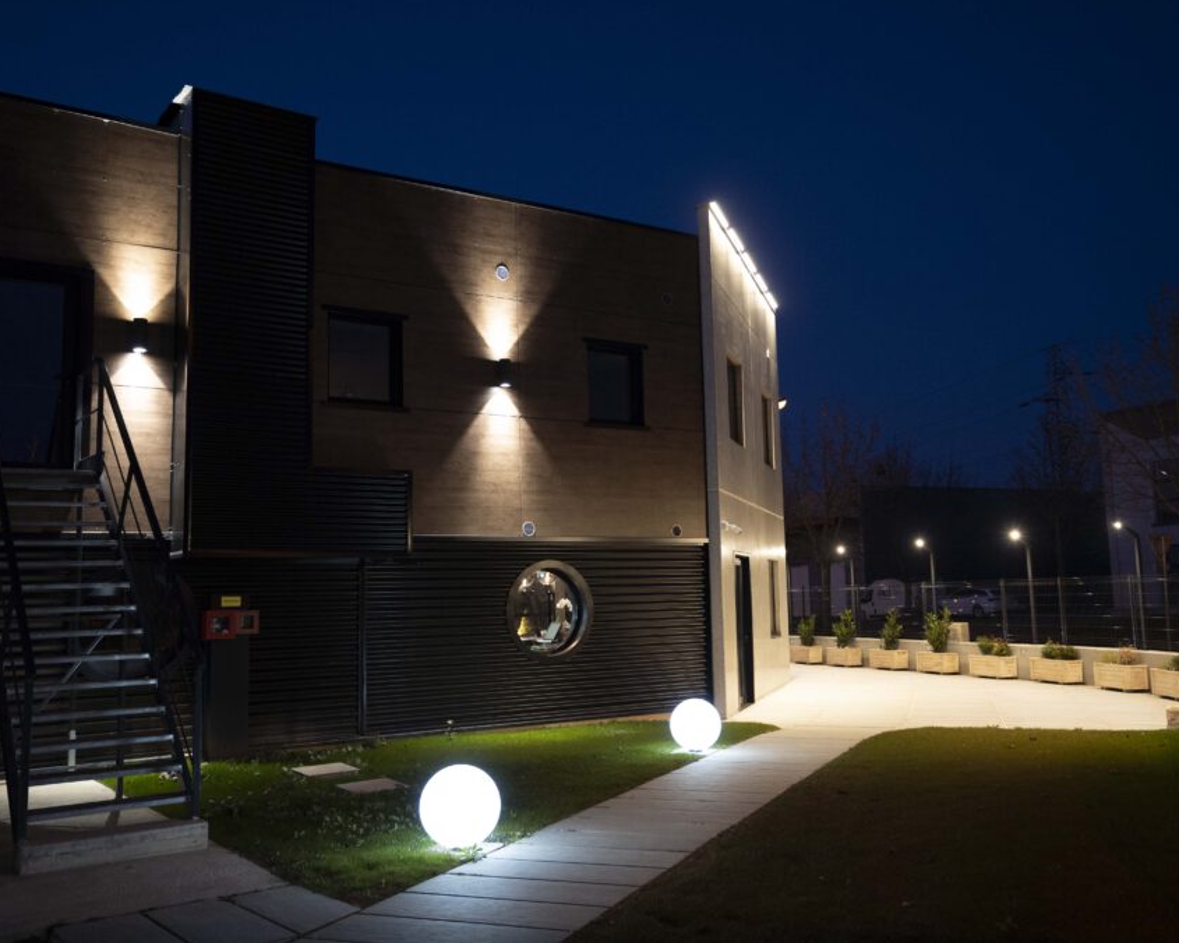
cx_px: 606
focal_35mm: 33
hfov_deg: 54.2
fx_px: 1151
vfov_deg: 44.5
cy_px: 468
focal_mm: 29
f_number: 2.8
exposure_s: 1/80
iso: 2000
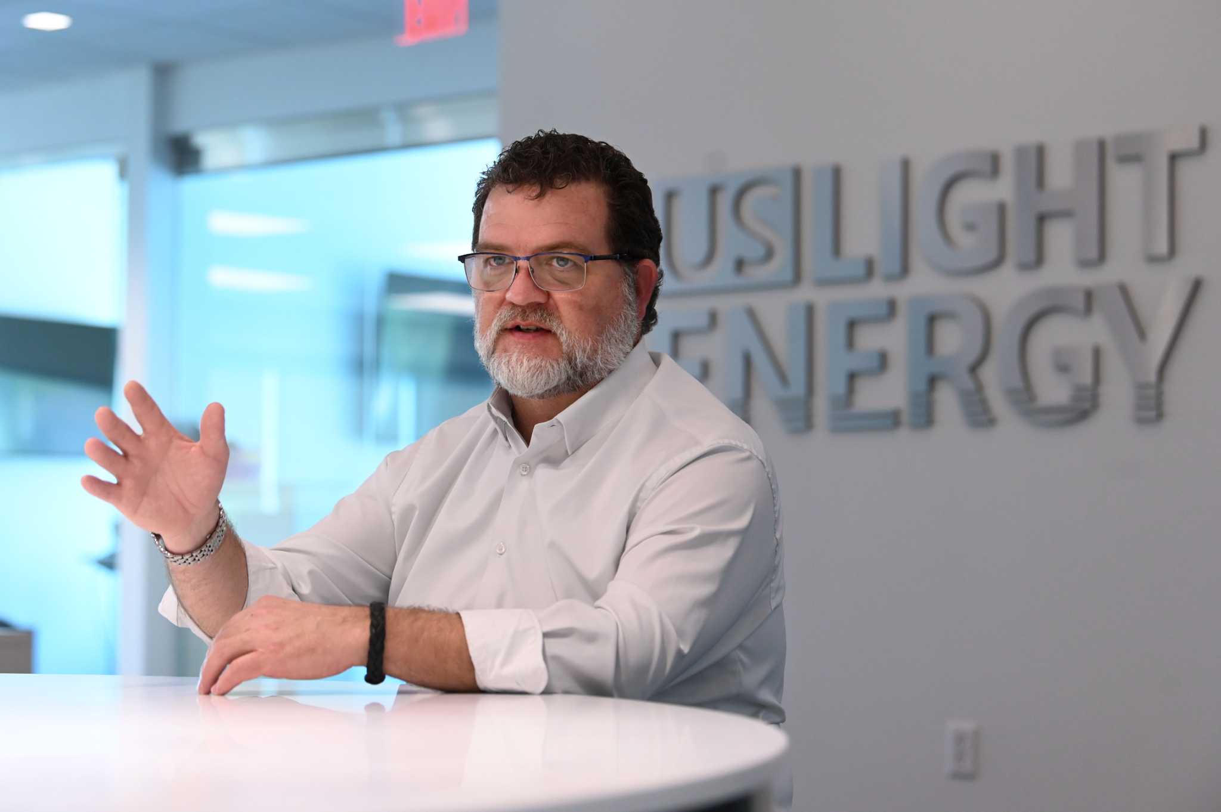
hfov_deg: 24.8
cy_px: 406
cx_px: 610
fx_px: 2779
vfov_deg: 16.6
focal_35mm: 82
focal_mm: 82
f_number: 4
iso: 3200
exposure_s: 1/320
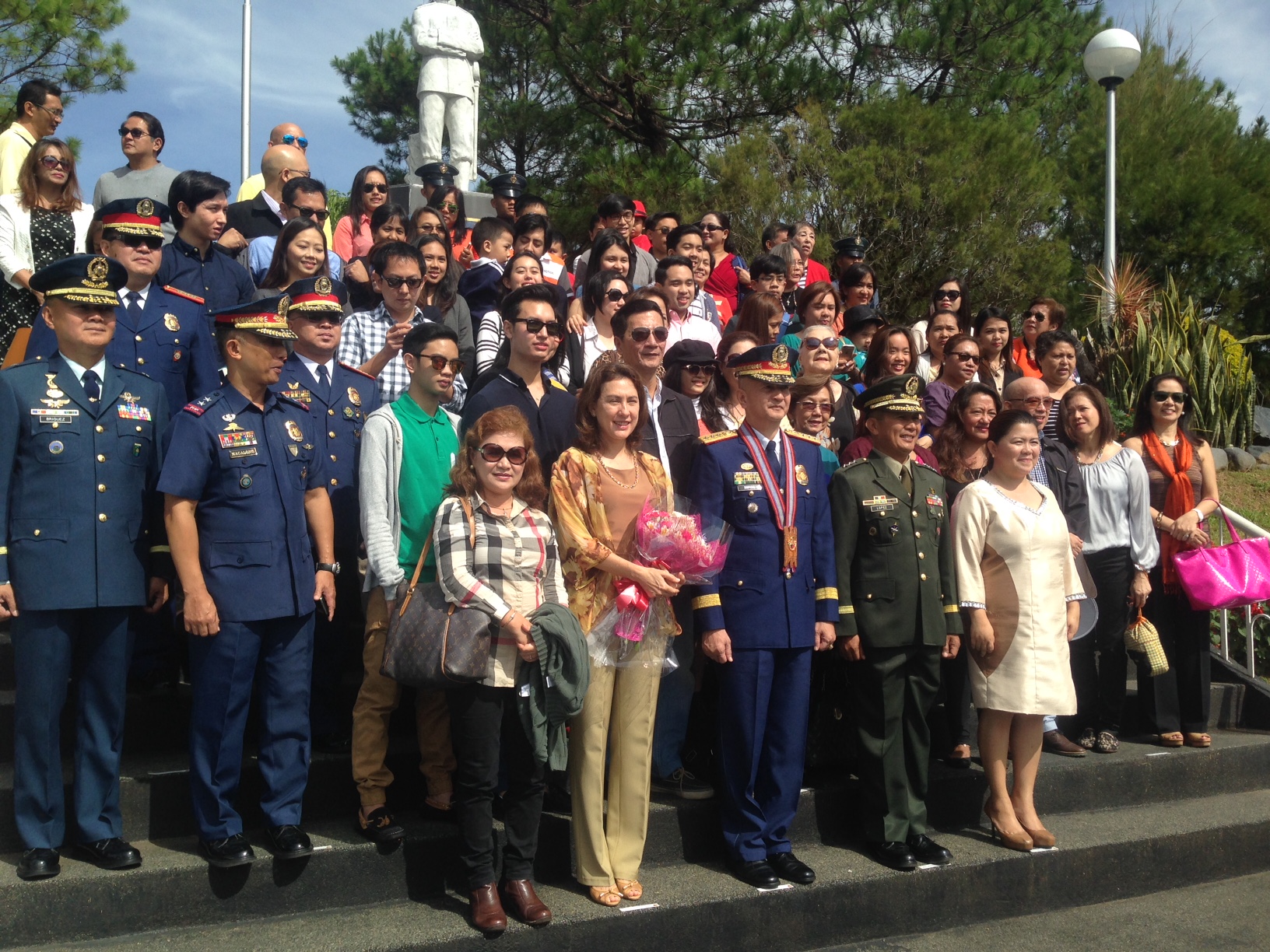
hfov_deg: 55.4
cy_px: 476
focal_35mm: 33
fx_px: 1211
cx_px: 635
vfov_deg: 42.9
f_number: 2.4
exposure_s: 1/1261
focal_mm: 4.12
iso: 50
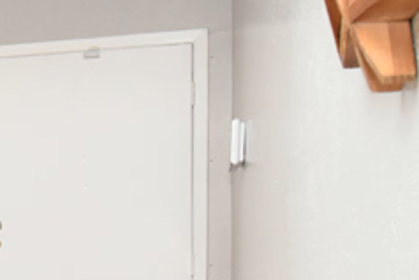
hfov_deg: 20.5
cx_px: -241
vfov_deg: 16.3
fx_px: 956
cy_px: 275
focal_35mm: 82
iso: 3600
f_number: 5
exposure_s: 1/60
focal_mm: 13
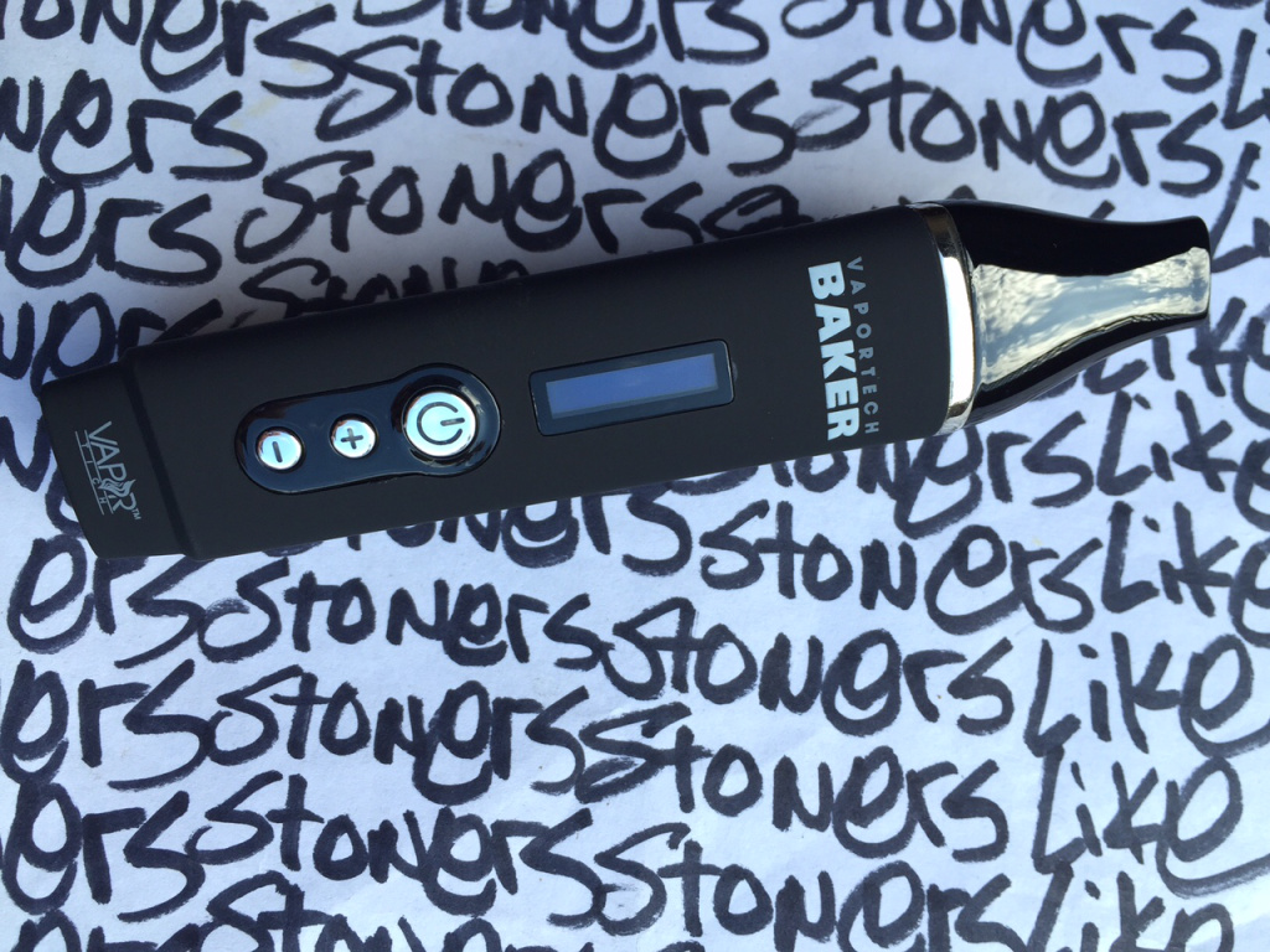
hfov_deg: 61.7
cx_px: 635
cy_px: 476
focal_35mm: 29
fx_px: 1064
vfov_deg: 48.2
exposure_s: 1/171
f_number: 2.2
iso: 32
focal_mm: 4.15
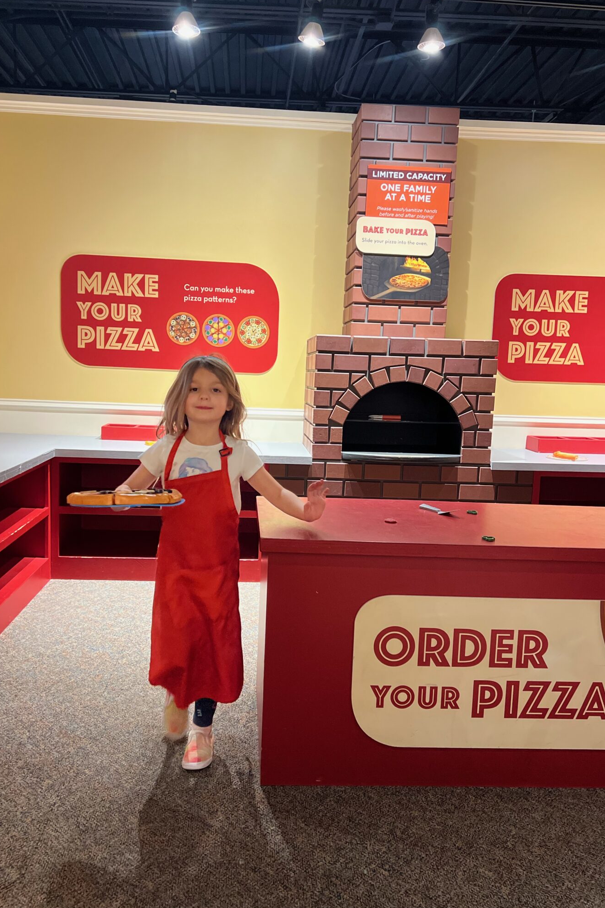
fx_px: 706
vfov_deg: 65.5
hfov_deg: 46.4
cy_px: 451
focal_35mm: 28
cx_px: 282
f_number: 1.5
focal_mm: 5.7
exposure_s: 1/60
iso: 320
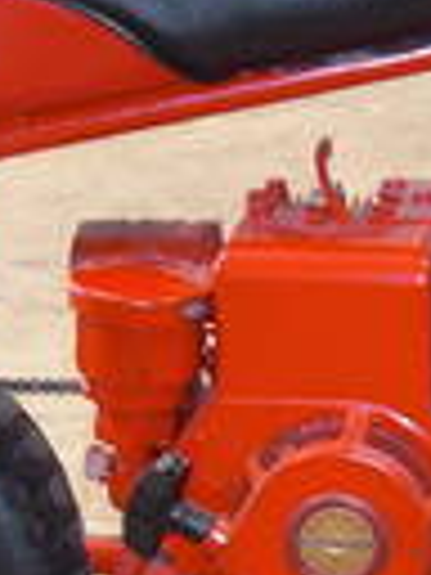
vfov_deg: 11.7
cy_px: 121
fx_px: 2806
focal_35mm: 169
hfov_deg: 8.6
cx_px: 570
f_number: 2.8
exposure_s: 1/30
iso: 200
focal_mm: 6.3
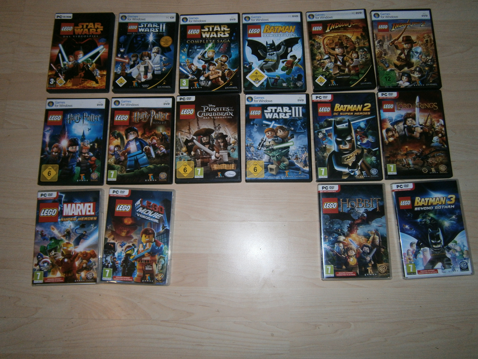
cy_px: 180
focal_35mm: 26
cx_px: 239
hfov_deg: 67.3
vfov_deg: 53.1
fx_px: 359
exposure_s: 1/30
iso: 125
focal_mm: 4.7
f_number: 2.8
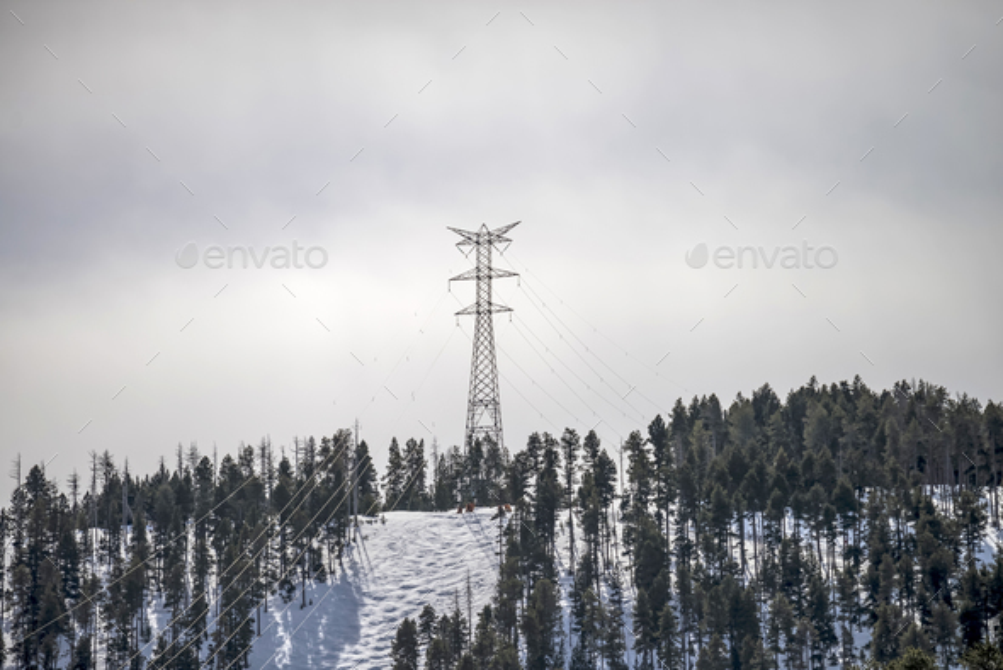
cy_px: 335
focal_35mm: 200
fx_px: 5575
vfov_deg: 6.9
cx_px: 502
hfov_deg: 10.3
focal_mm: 200
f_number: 4
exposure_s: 1/4000
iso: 50
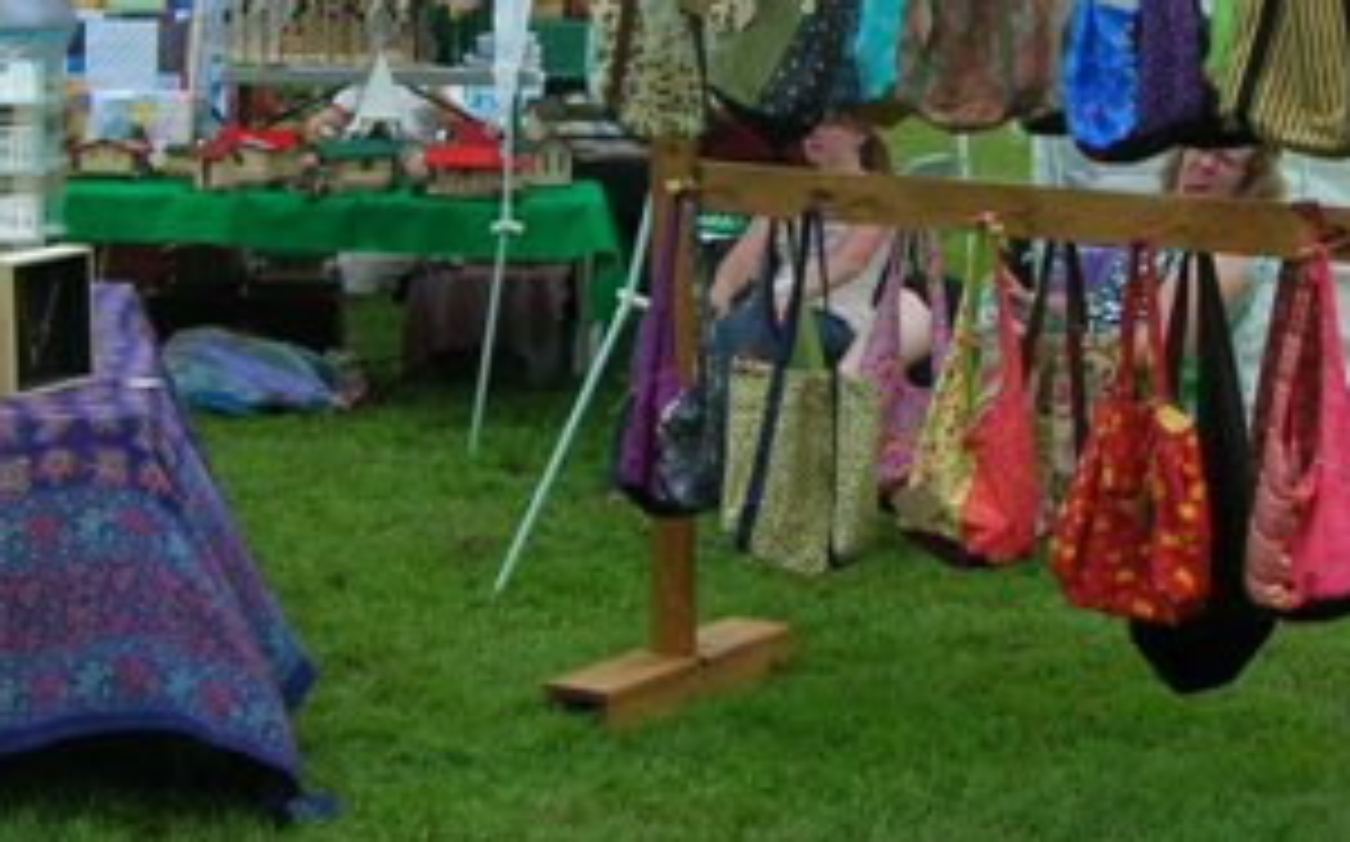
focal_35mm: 77
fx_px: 2831
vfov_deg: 16.6
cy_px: 32
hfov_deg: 26.8
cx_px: 716
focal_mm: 5.7
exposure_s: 1/205
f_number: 4.9
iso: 50
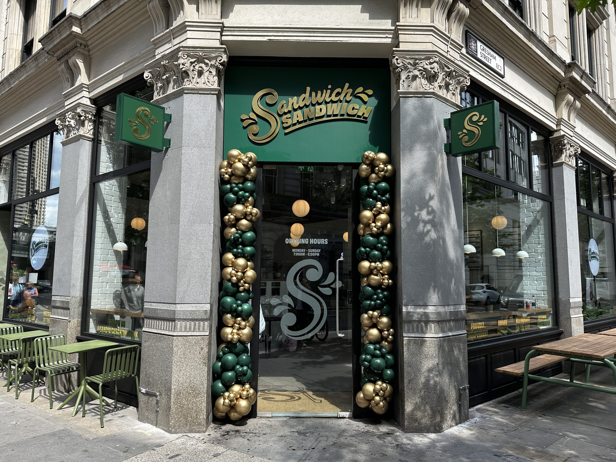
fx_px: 427
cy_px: 231
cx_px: 308
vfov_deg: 56.8
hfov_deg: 71.6
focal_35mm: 24
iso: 80
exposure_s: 1/1040
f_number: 1.78
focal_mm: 6.86
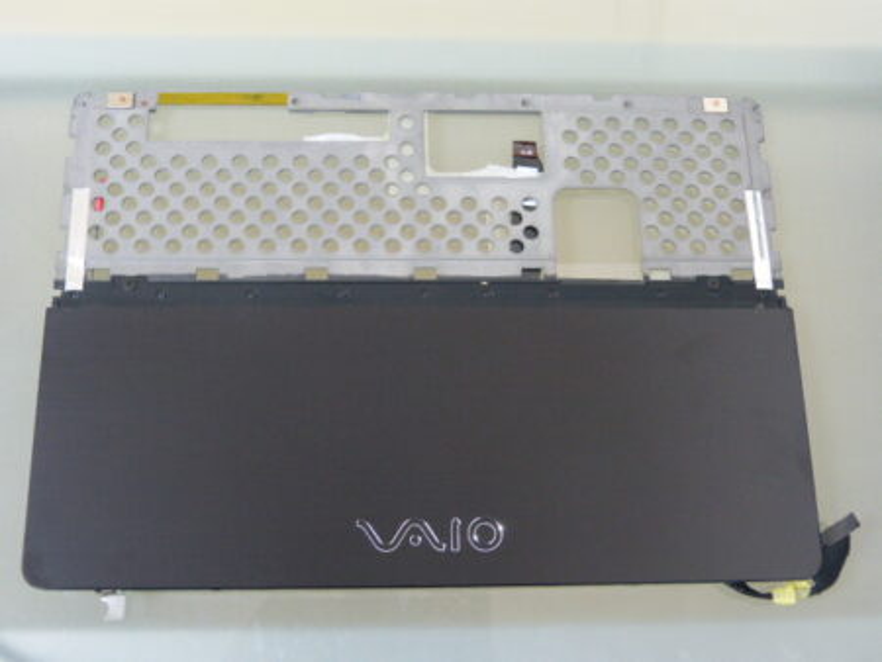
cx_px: 441
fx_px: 1096
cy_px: 331
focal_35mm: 43
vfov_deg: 33.6
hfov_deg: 43.8
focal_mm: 7.6
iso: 400
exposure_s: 1/10
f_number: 3.2
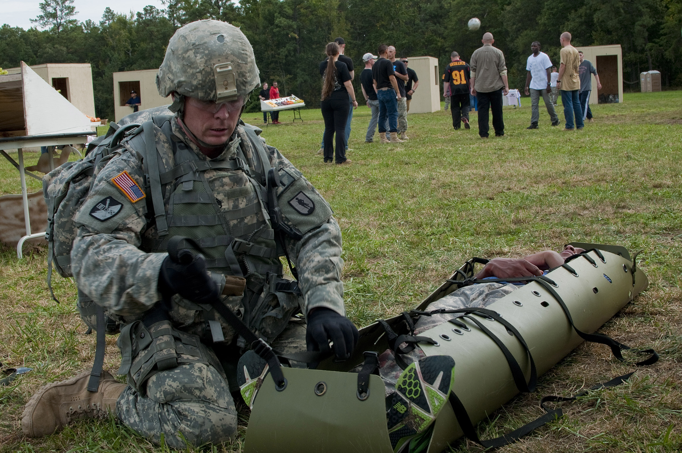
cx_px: 341
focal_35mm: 52
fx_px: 993
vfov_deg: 25.7
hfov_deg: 37.9
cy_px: 226
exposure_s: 1/80
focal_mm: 35
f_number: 14
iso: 200
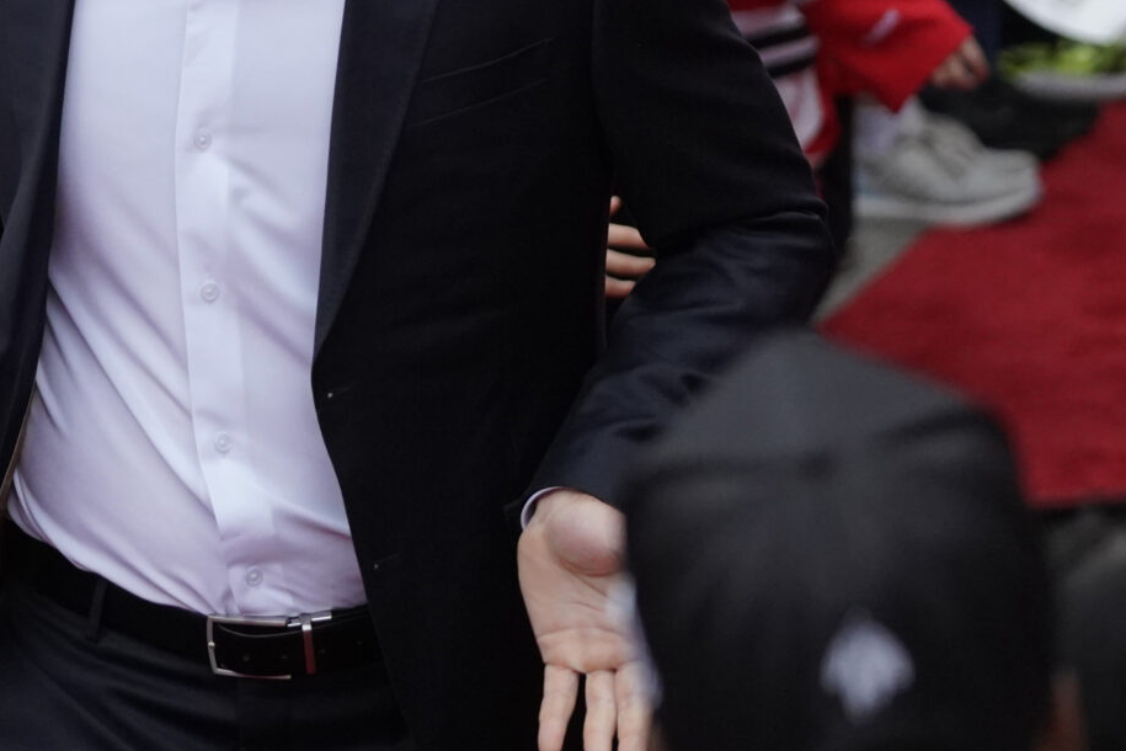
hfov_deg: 5.7
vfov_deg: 3.8
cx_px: -90
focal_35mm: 361
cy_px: 6
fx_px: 11290
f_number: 4
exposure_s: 1/1600
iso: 2500
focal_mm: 129
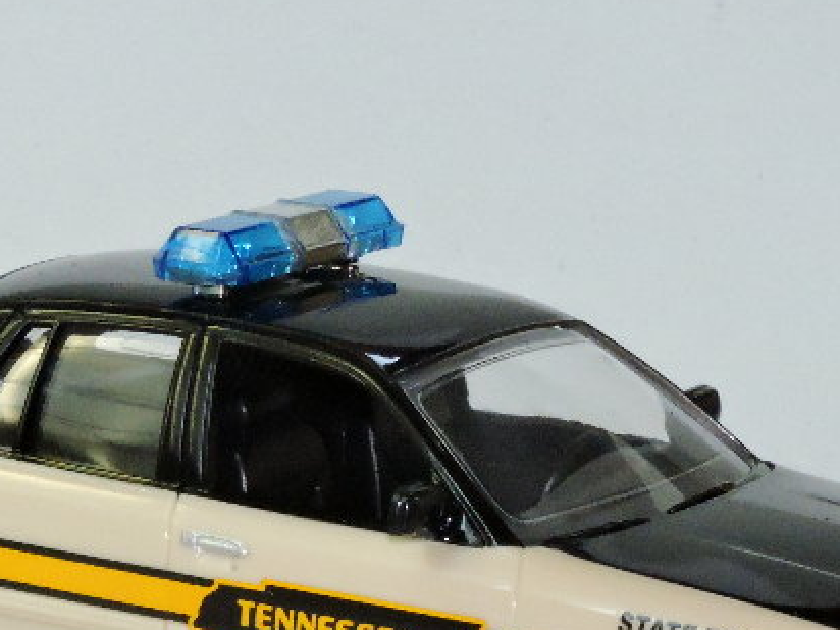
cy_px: 496
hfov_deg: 7.9
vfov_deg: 5.9
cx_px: 391
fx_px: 6091
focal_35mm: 251
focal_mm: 20.6
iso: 1600
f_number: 8
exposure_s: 1/80
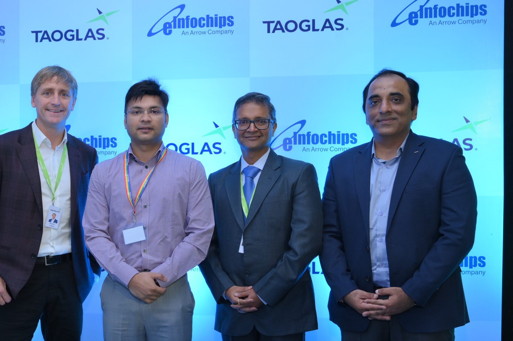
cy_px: 212
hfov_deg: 42.5
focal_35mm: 46
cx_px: 176
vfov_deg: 29.3
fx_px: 650
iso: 800
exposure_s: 1/160
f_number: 5.6
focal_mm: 34.5
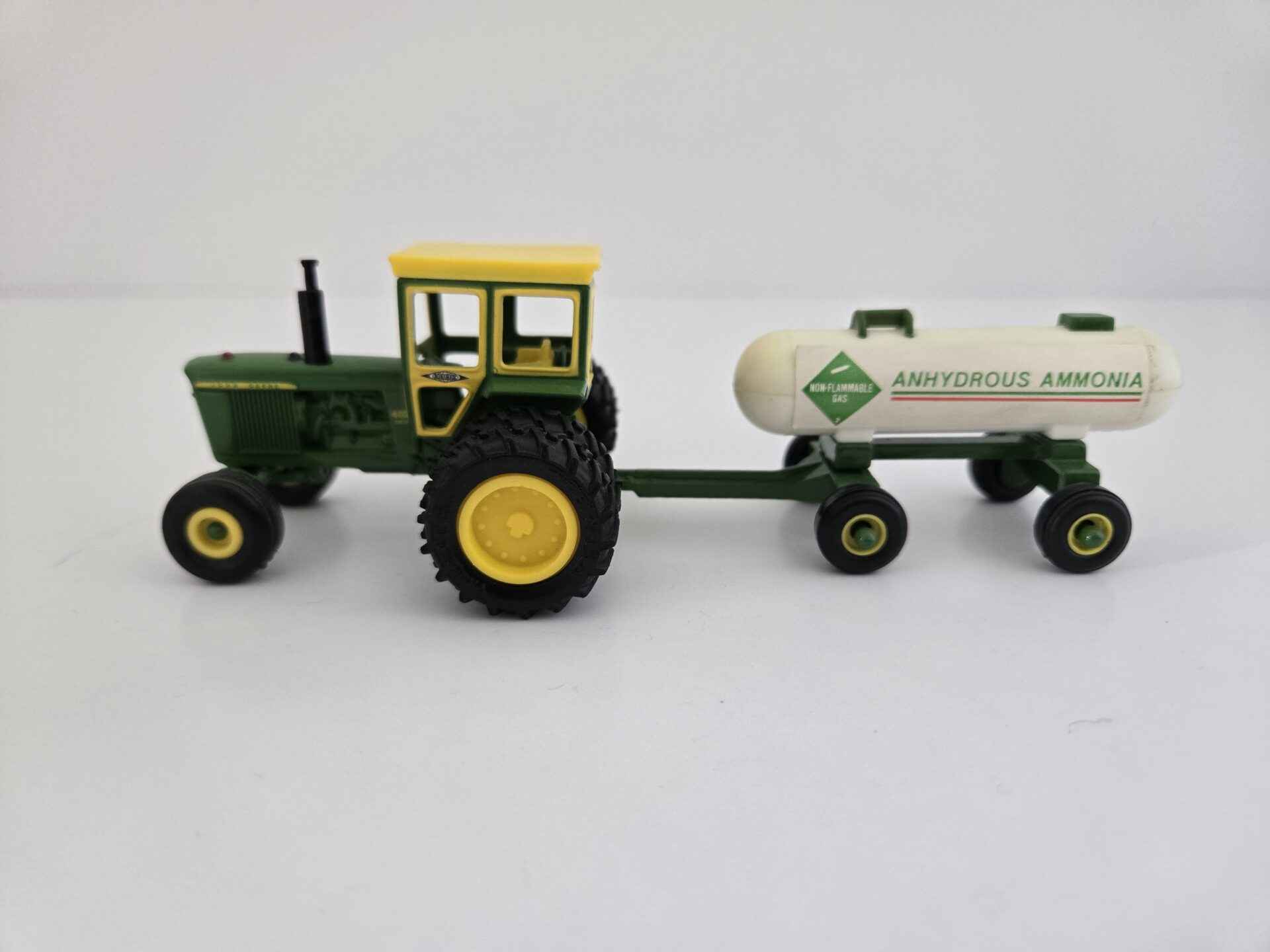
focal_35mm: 23
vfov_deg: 58.9
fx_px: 844
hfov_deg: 73.9
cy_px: 476
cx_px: 635
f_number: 1.8
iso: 250
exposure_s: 1/120
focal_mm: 5.4
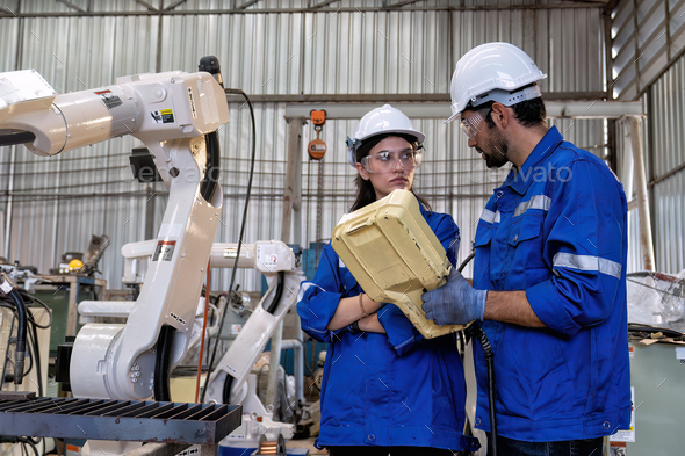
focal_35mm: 39
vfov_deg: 34.2
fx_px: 742
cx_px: 342
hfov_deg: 49.6
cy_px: 228
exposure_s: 1/160
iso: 160
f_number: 2.8
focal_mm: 26
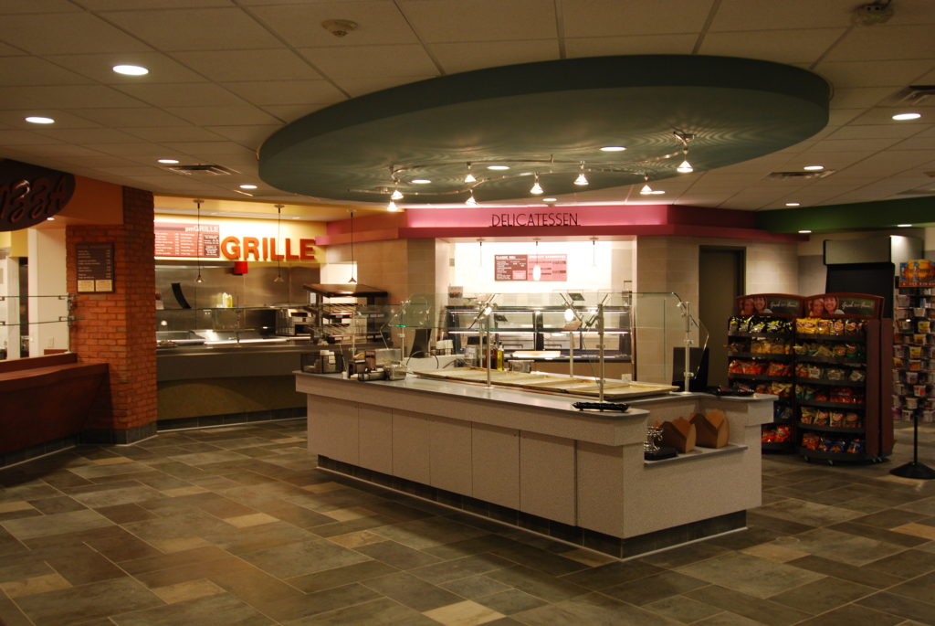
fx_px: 936
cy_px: 313
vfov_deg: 37.0
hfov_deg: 53.1
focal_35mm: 36
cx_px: 468
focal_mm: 24
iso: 400
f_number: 4
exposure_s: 1/15
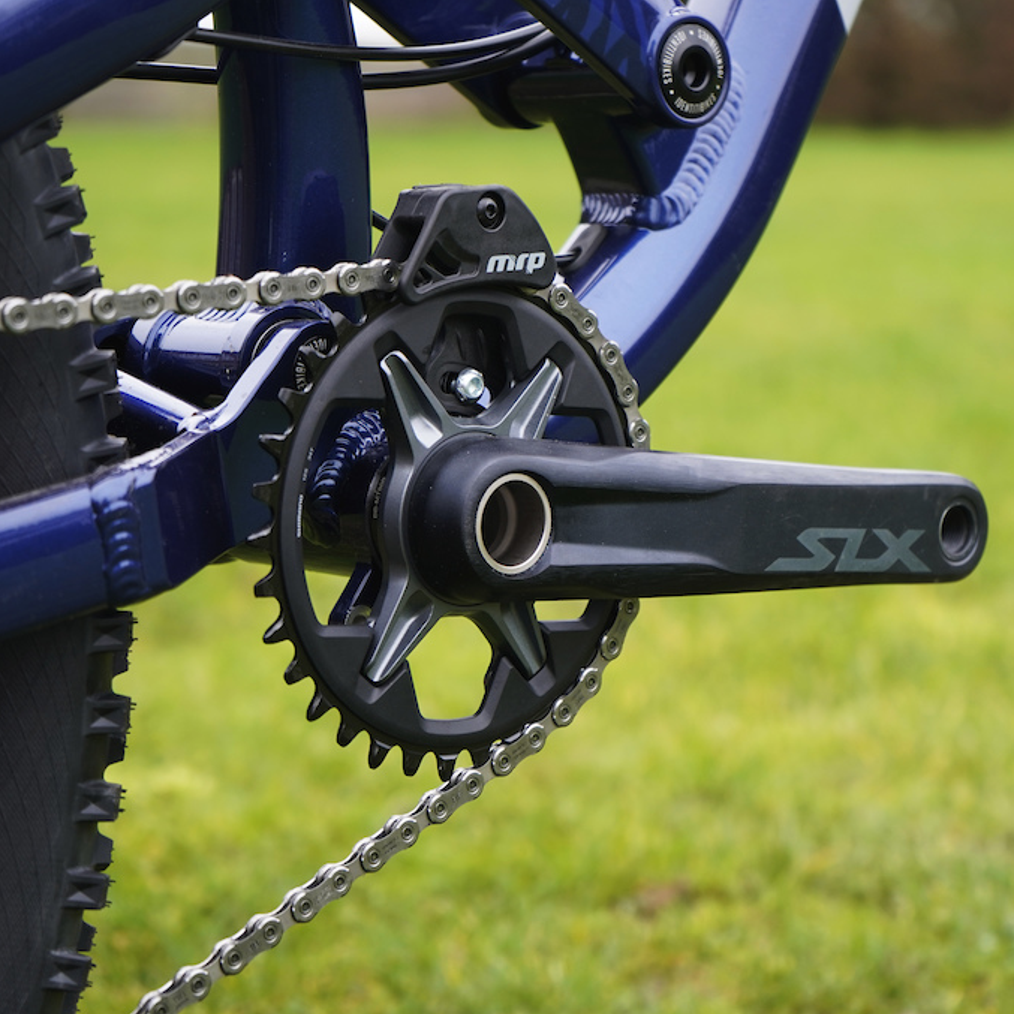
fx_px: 2983
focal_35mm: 90
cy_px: 510
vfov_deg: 19.3
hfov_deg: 19.2
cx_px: 664
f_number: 5.6
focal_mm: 70
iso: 500
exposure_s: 1/100
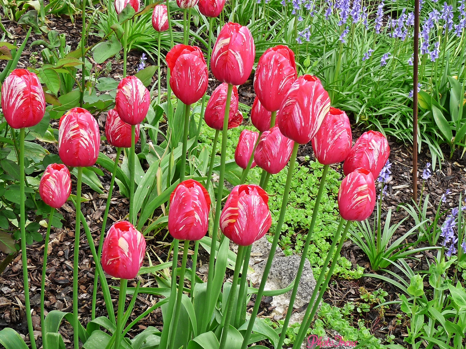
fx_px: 808
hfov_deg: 32.2
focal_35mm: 60
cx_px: 233
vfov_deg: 24.4
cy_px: 174
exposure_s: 1/125
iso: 100
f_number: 3.6
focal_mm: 7.4
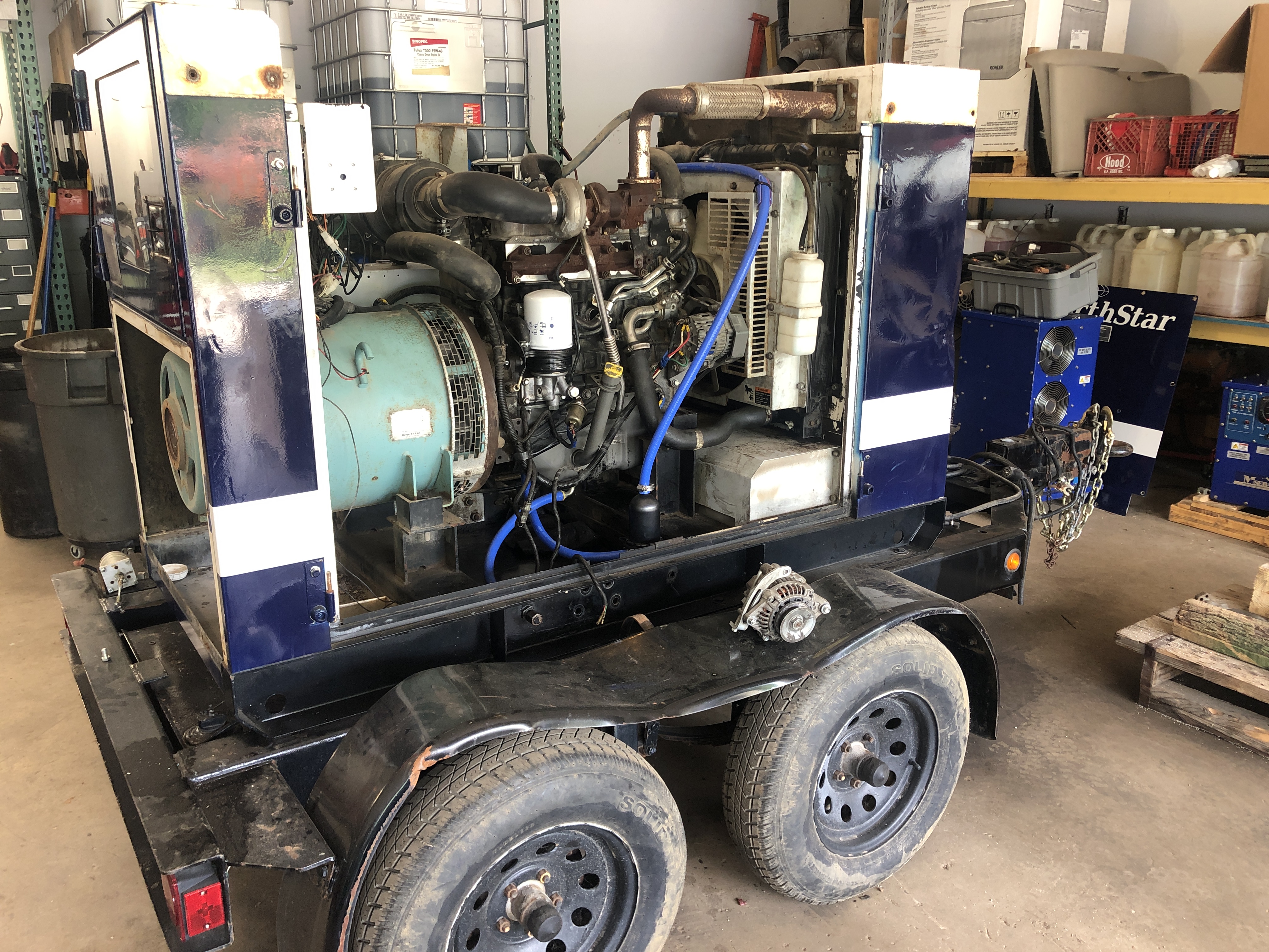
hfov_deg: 63.4
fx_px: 1026
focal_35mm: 28
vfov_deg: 49.7
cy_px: 476
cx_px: 634
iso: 40
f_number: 1.8
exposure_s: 1/24
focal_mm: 3.99
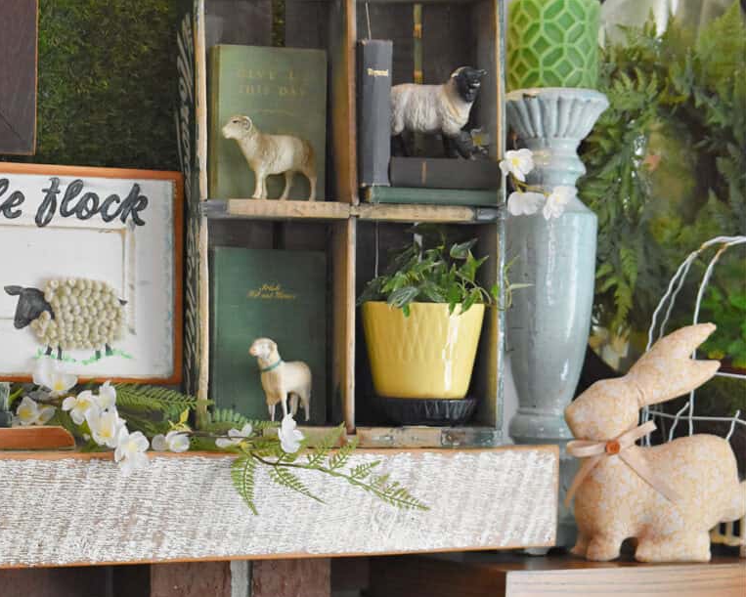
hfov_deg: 18.8
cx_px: 372
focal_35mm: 102
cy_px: 452
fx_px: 2253
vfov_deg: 15.0
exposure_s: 1/60
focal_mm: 48
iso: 1800
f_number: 5.3
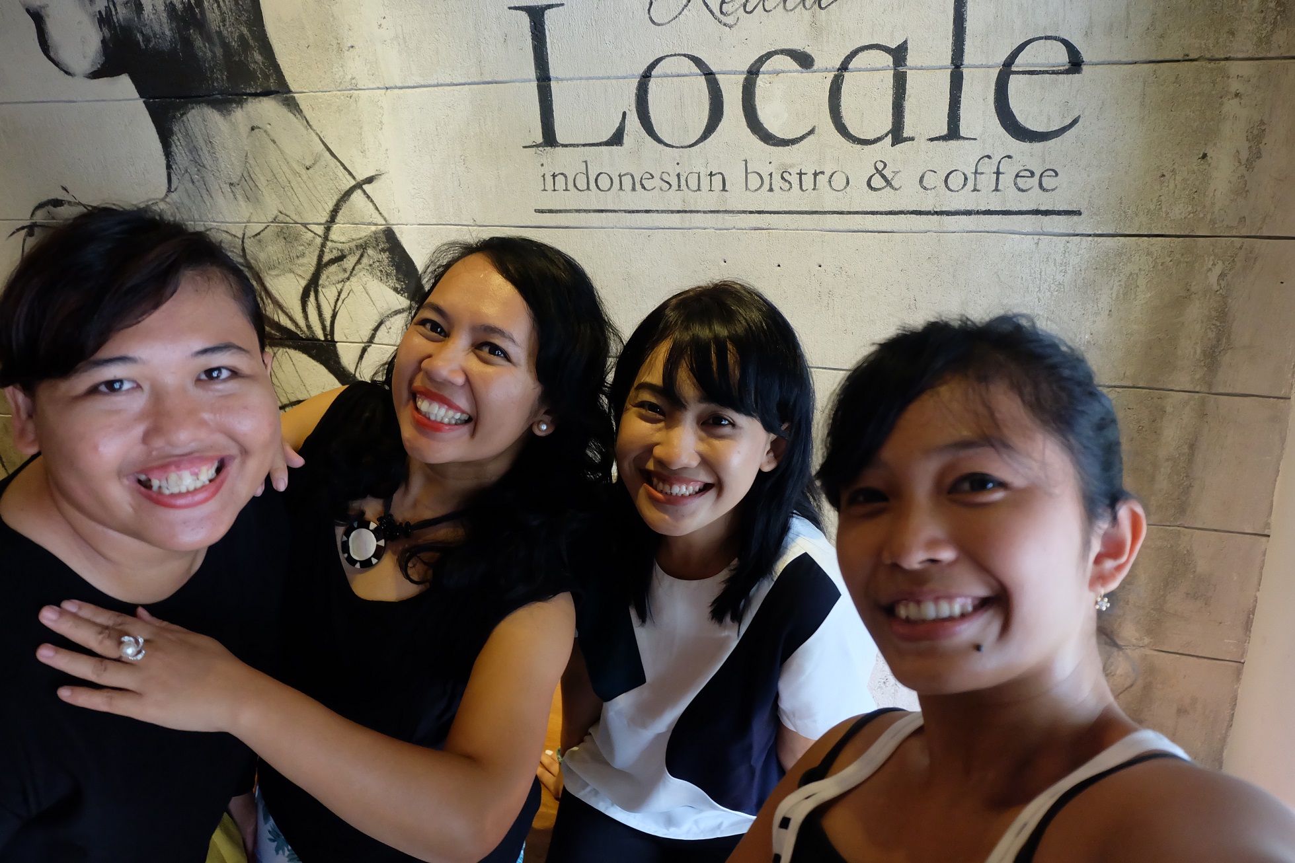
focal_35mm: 27
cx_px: 648
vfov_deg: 47.9
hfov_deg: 67.4
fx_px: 971
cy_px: 432
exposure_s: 1/52
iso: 3200
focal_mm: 18.2
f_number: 4
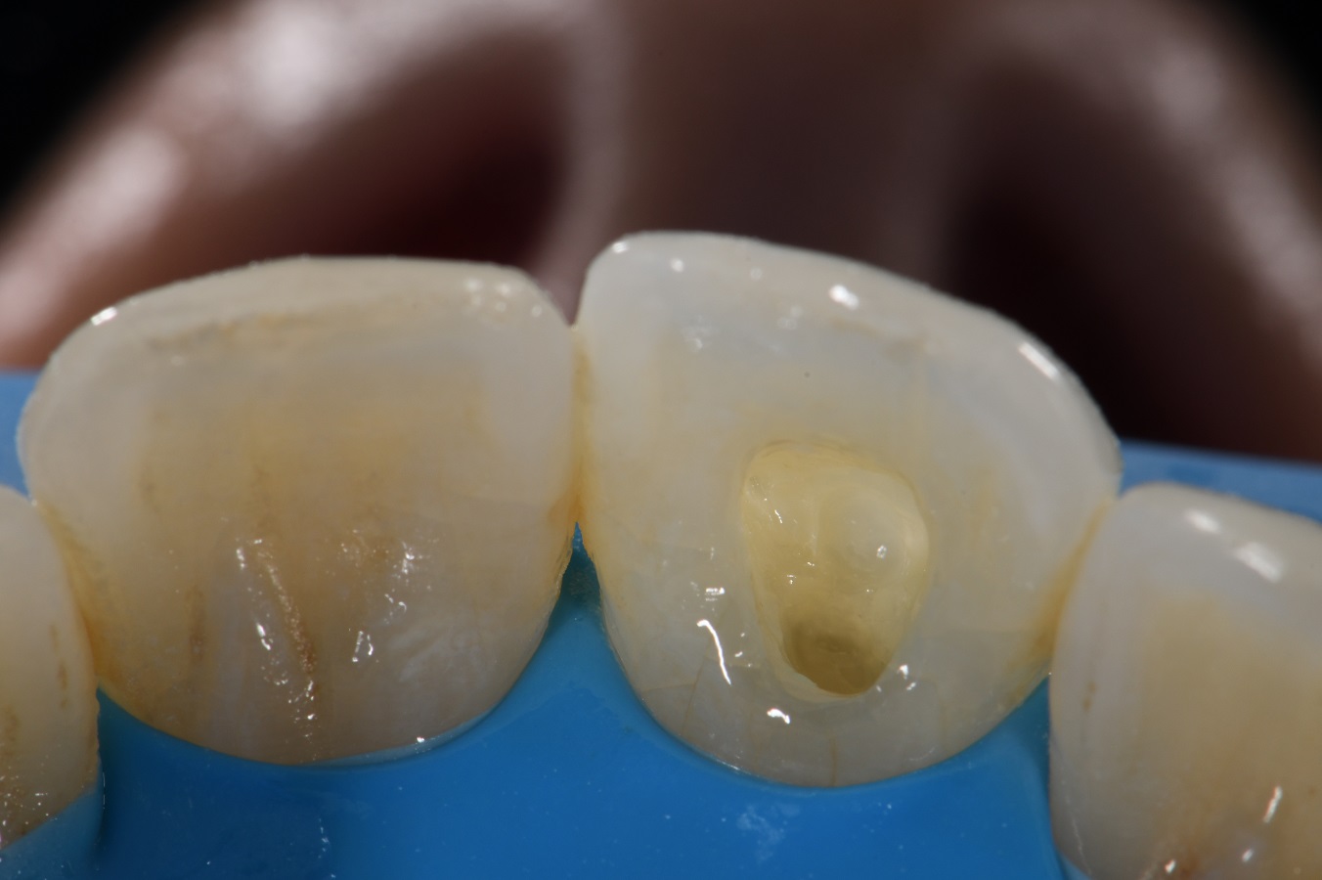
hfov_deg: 13.1
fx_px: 5762
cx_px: 661
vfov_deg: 8.7
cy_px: 440
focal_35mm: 157
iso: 200
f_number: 32
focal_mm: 105
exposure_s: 1/160
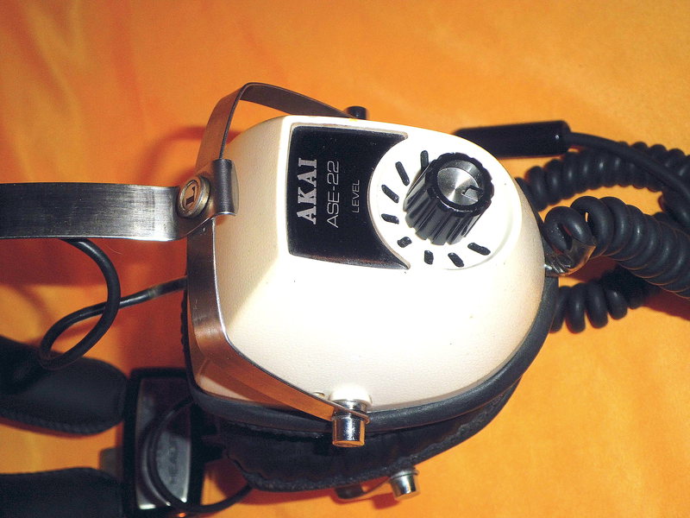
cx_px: 345
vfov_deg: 30.9
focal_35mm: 47
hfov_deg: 40.4
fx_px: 937
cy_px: 259
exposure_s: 1/60
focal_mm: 8.3
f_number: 3.4
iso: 100
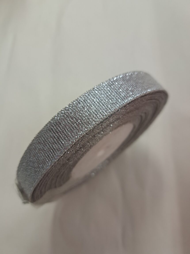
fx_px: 176
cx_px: 95
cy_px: 127
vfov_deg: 71.6
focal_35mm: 24
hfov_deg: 56.8
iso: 100
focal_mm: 5.23
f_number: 1.8
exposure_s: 1/50
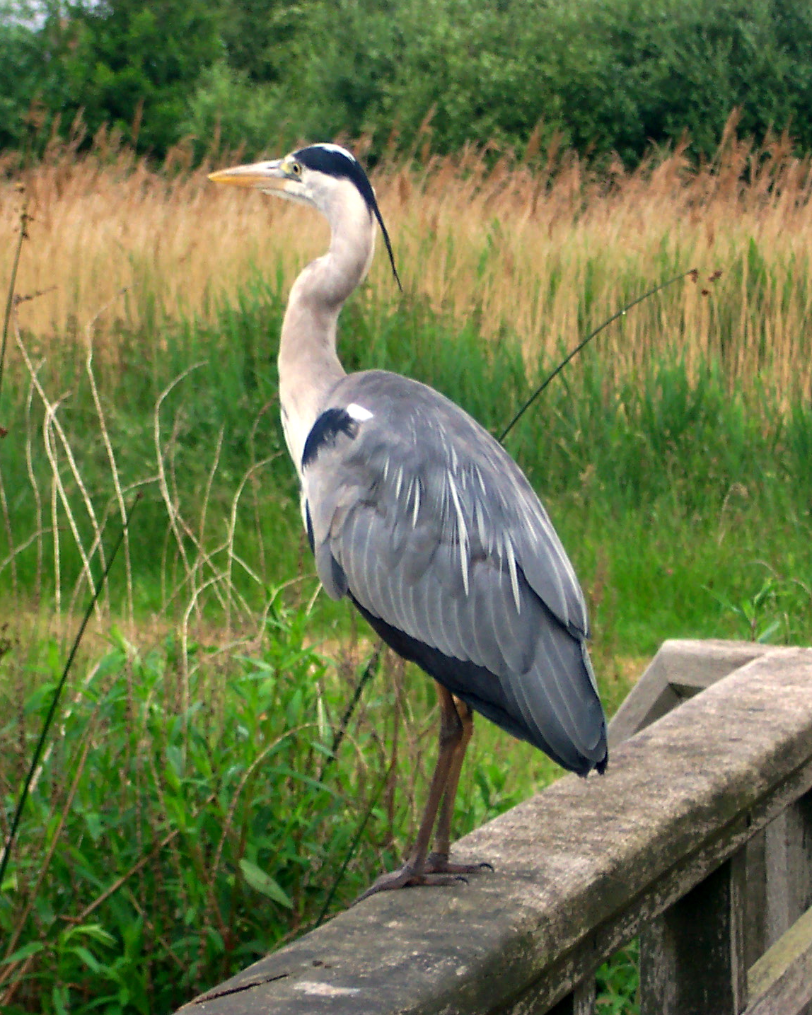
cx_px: 344
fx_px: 4836
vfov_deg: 12.0
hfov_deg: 9.6
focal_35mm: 161
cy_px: 508
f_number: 4.8
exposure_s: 1/180
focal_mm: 24
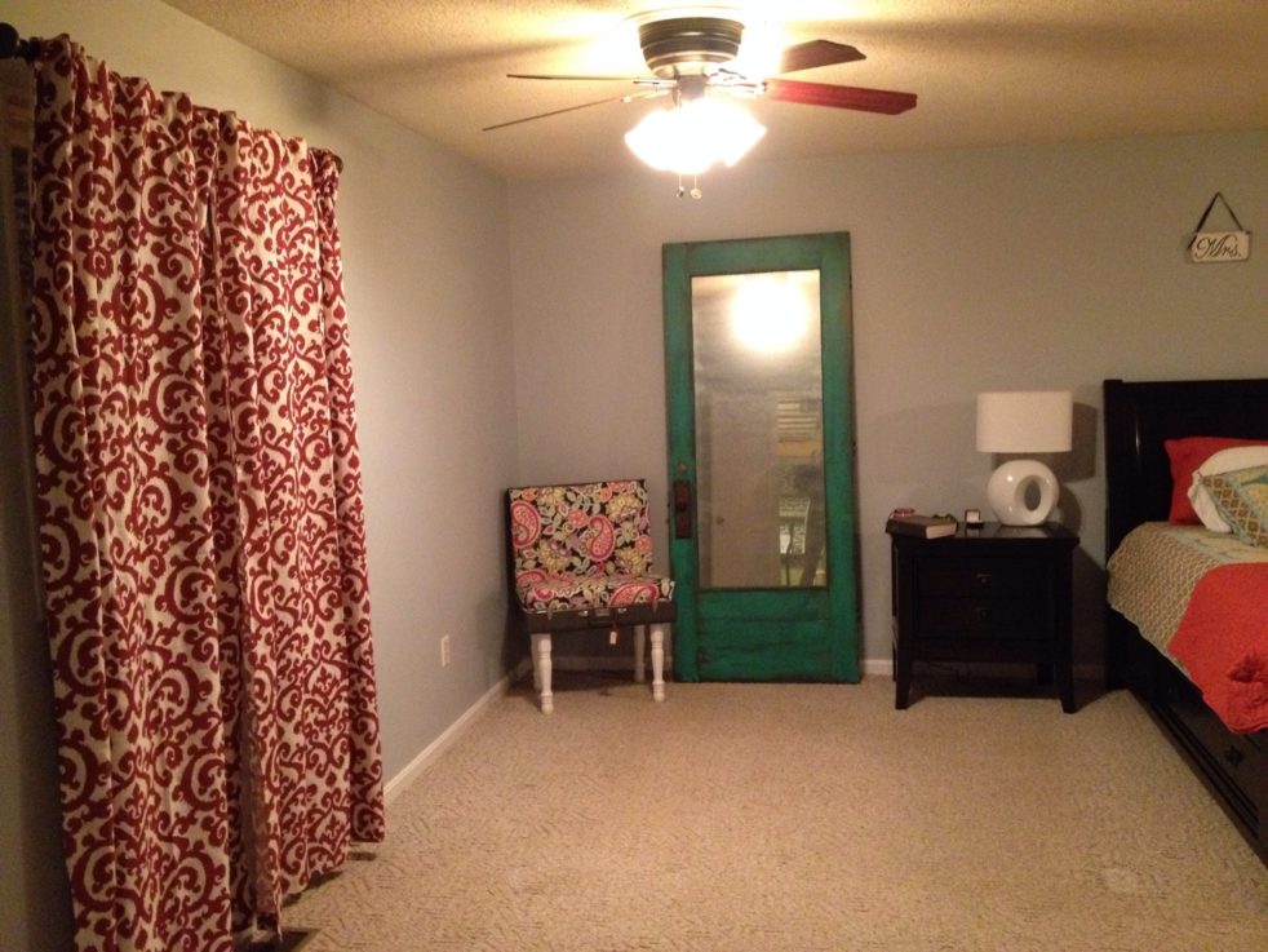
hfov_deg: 52.6
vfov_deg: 40.7
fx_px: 1282
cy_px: 476
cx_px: 634
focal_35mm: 35
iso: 500
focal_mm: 4.28
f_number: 2.4
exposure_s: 1/15
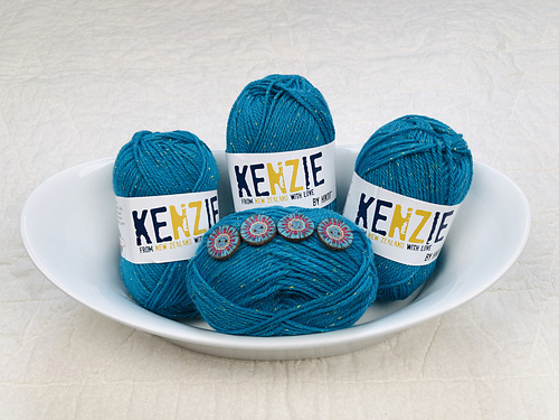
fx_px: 452
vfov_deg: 49.7
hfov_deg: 63.4
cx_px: 280
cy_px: 210
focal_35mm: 28
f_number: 1.8
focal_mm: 4
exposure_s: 1/40
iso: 25
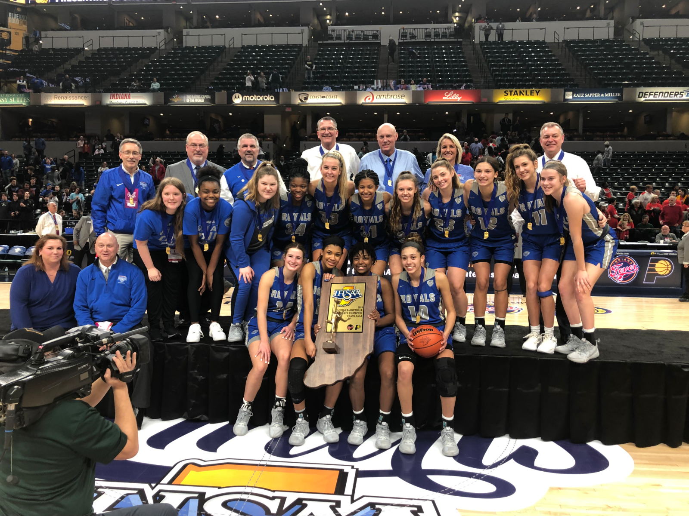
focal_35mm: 28
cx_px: 344
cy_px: 258
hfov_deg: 63.4
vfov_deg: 49.7
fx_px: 557
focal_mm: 3.99
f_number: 1.8
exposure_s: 1/30
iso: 25
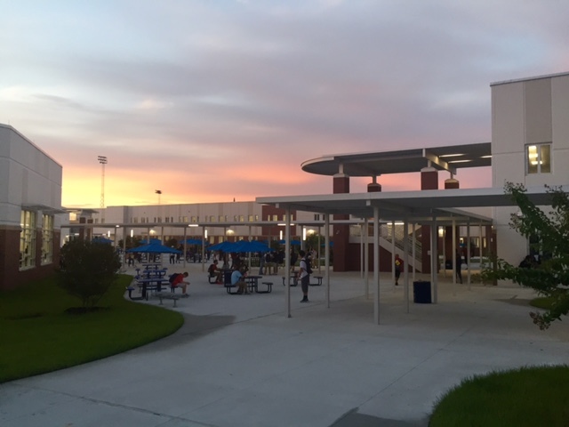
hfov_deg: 61.7
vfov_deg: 48.2
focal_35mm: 29
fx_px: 477
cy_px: 214
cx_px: 284
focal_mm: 4.15
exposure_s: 1/30
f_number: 2.2
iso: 32
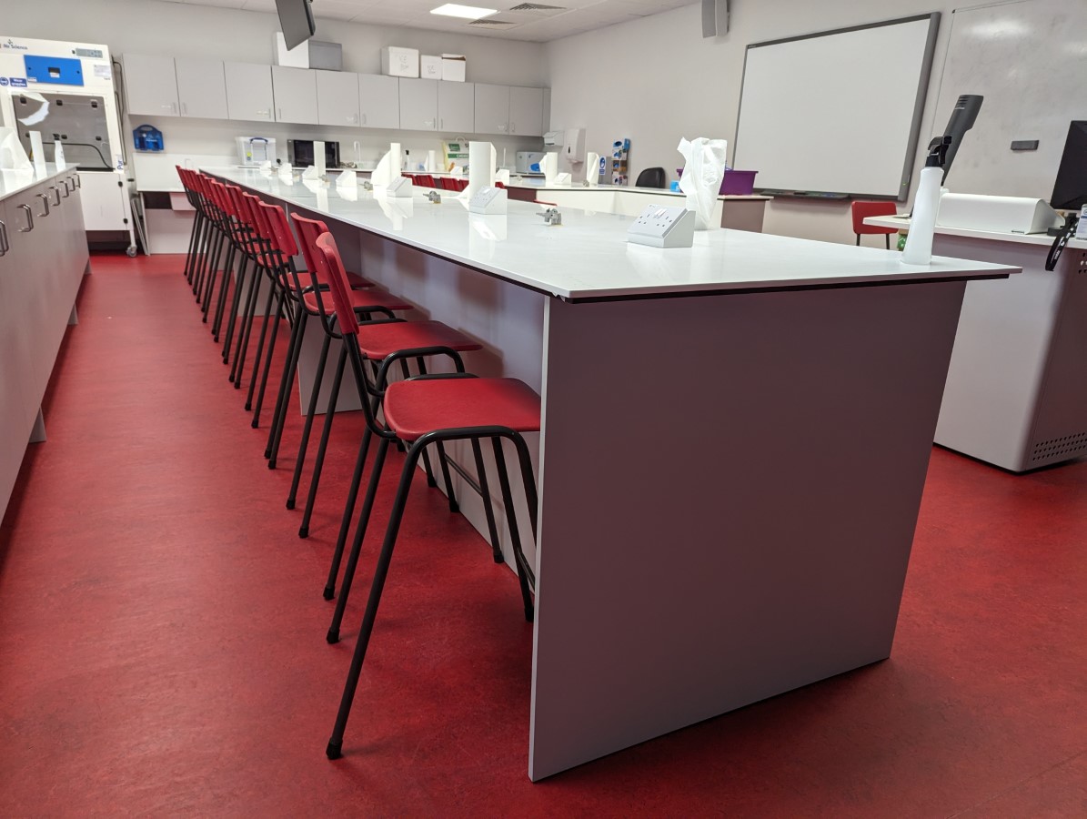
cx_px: 544
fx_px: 755
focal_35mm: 24
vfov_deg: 56.9
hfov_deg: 71.5
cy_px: 410
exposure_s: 1/100
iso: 145
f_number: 1.85
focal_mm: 6.81
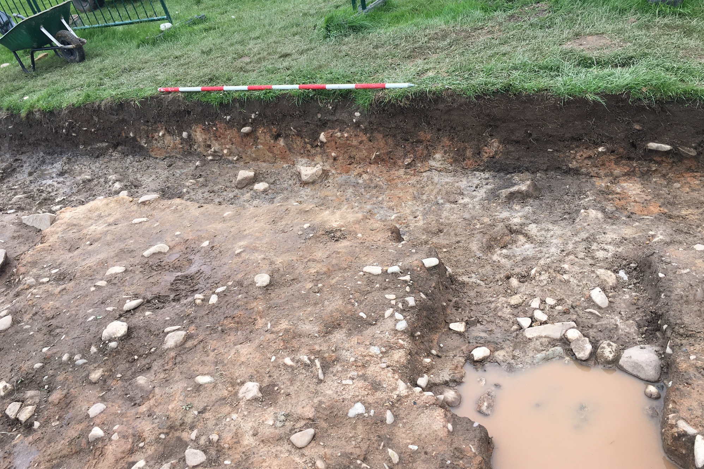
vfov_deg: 42.2
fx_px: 606
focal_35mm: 31
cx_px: 356
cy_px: 206
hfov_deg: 60.3
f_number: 2.2
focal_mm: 4.15
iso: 25
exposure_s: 1/513
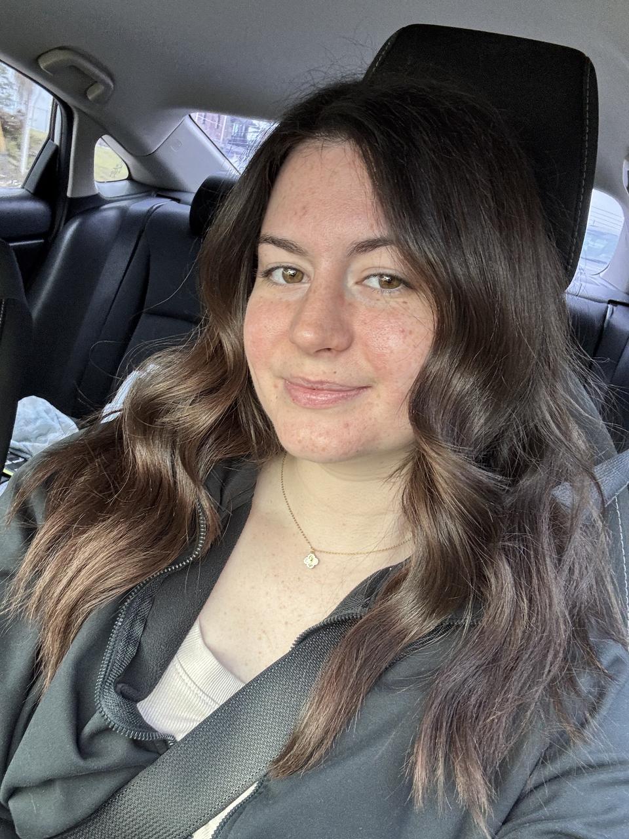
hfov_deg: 46.8
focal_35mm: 30
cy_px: 420
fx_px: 727
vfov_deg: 60.0
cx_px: 314
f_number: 1.9
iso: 80
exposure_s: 1/85
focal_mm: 2.69
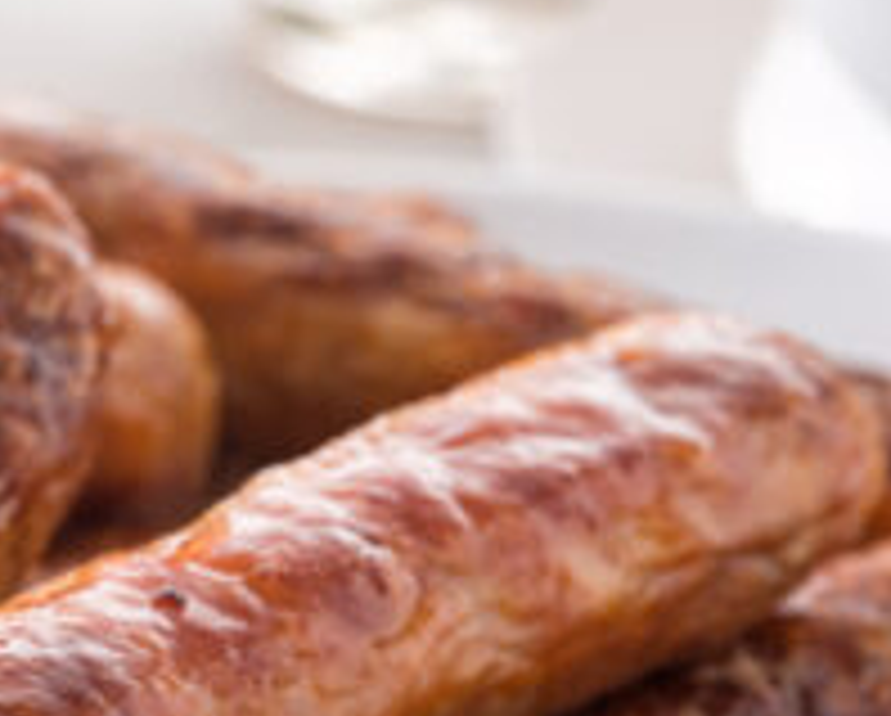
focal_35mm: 200
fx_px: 5282
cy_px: 579
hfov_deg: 9.6
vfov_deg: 7.7
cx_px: -40
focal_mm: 55
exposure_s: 1/160
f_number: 8
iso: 100
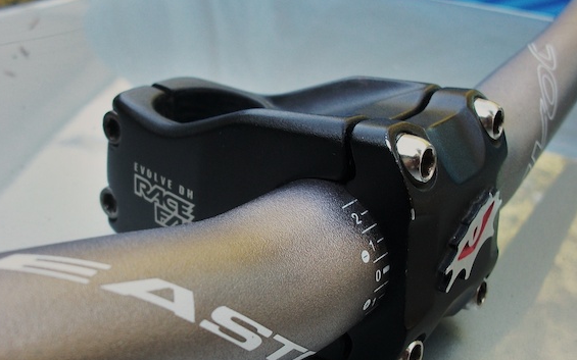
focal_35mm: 48
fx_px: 755
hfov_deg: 41.4
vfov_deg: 26.7
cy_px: 233
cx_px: 201
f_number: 2.9
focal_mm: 5.7
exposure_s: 1/40
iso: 80
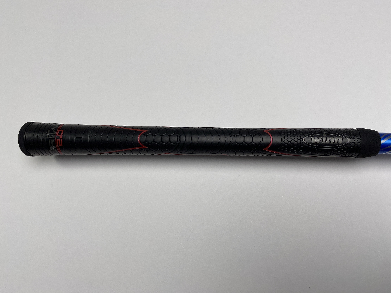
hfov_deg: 67.3
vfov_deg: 53.1
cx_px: 196
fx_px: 294
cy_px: 146
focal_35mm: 26
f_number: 1.8
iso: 32
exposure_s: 1/444
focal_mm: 4.25
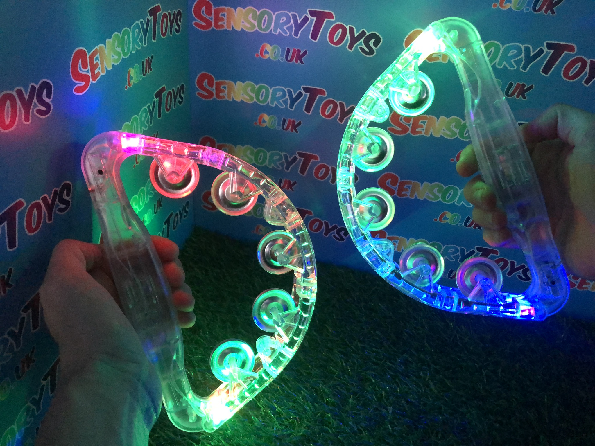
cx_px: 298
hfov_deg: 63.4
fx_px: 481
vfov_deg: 49.7
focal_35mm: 28
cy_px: 223
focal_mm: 4
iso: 640
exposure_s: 1/30
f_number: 1.8
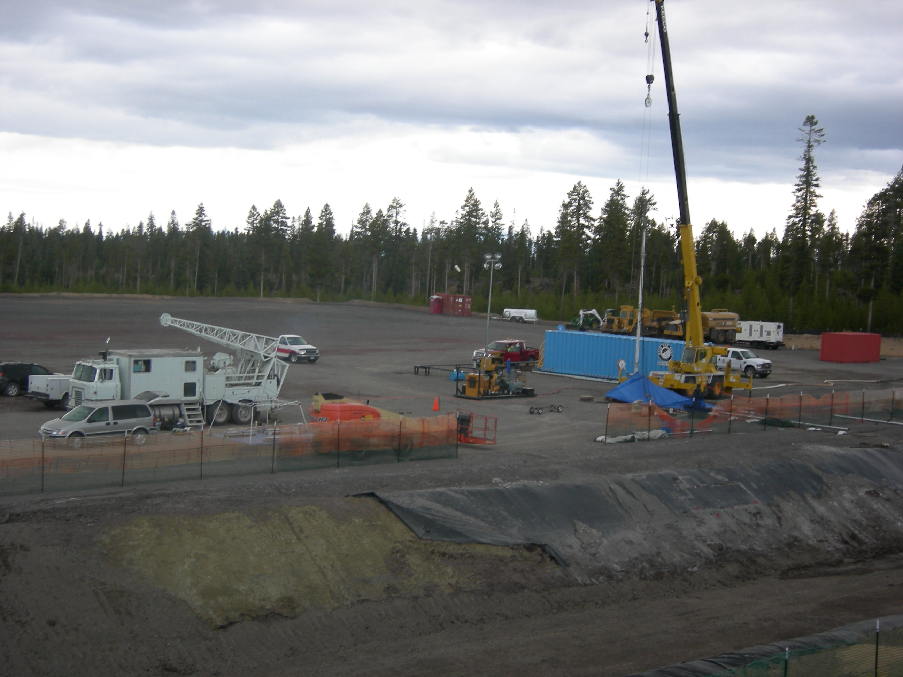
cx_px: 452
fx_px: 1487
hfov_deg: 33.8
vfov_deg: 25.7
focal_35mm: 57
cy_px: 338
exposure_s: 1/35
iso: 64
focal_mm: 11.9
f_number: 3.3
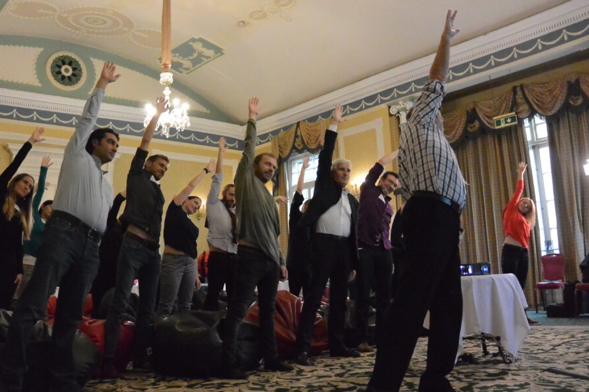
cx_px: 264
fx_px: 540
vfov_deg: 39.9
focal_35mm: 33
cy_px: 171
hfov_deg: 57.1
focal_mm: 11
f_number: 3.5
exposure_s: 1/50
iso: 3200
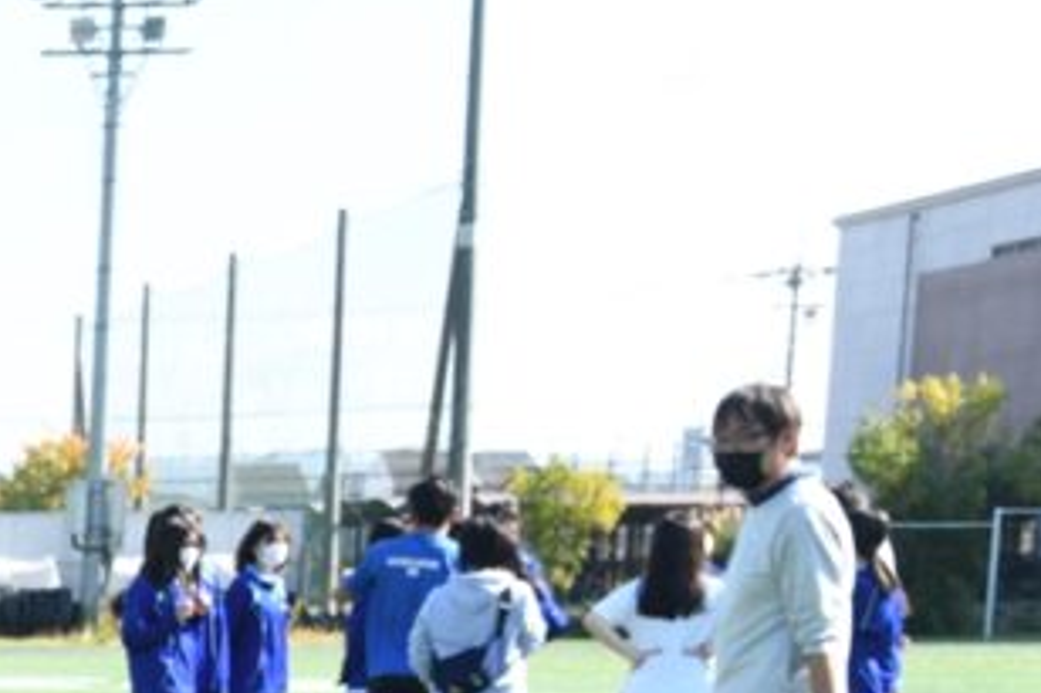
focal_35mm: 133
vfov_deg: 9.9
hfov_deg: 13.4
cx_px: -987
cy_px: 1139
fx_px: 3844
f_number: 6.3
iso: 160
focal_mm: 32
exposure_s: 1/125
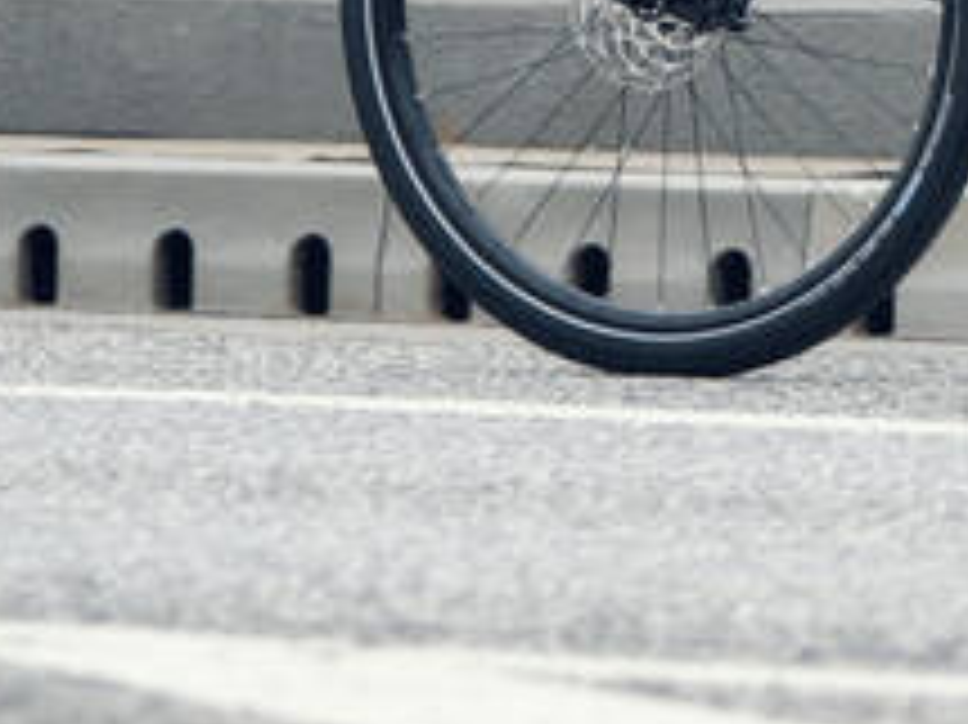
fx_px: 15903
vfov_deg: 2.6
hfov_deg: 3.5
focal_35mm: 569
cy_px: -661
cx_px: 1270
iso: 640
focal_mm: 106
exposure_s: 1/1000
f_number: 2.8
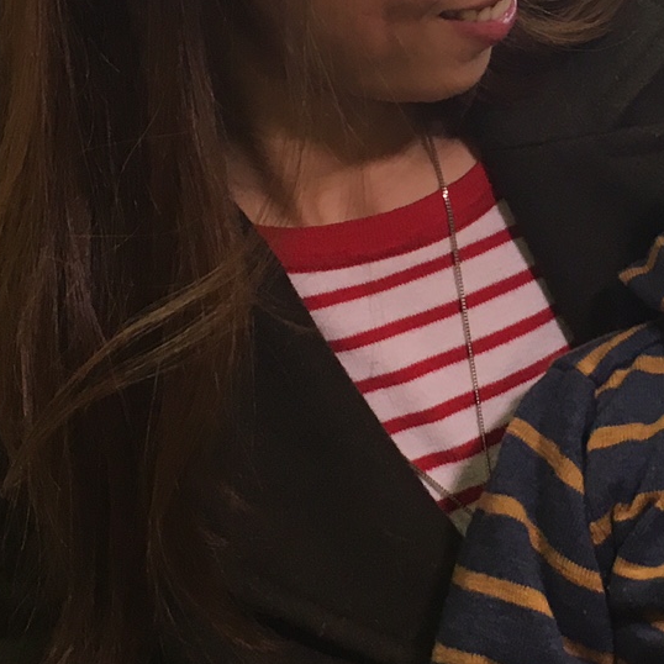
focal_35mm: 96
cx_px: 599
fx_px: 2083
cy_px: 247
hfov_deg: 17.8
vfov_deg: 18.1
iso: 32
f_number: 2.2
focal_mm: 4.15
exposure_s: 1/30
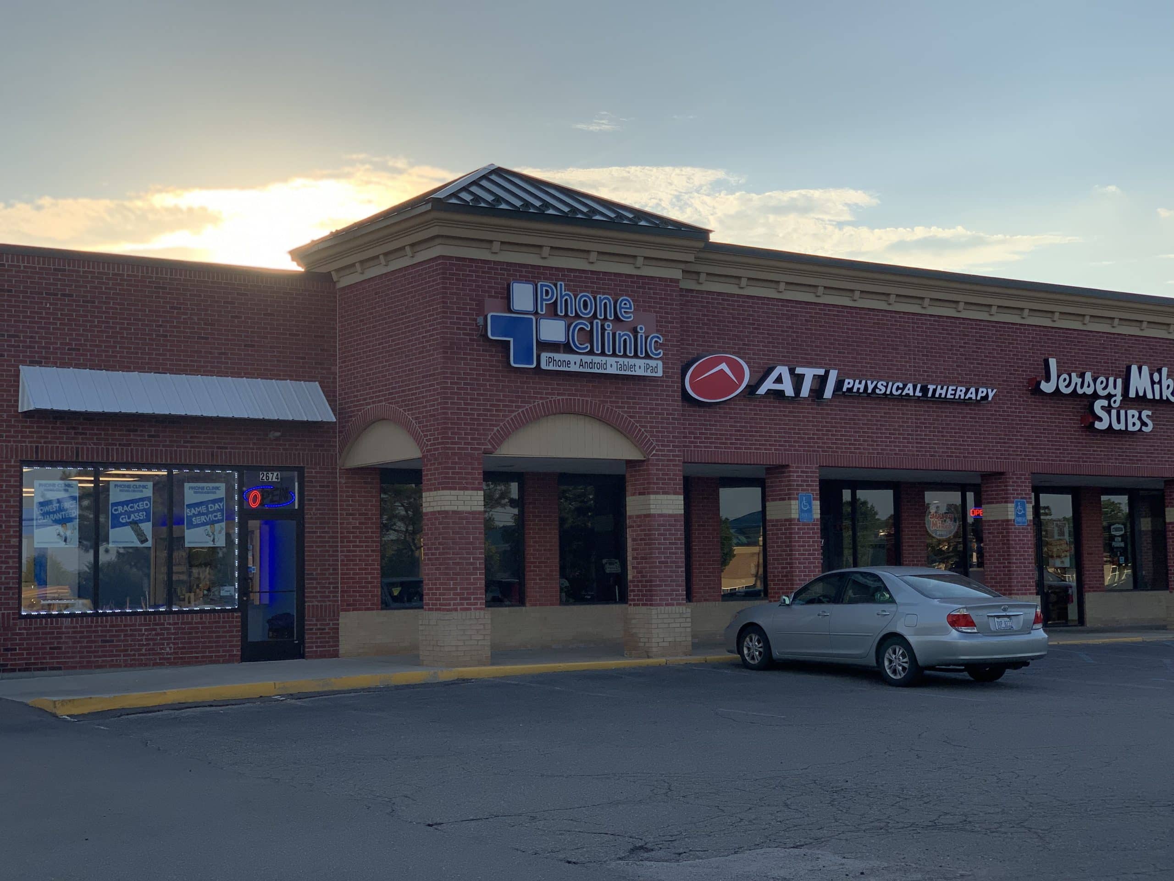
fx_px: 1764
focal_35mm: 52
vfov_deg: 28.0
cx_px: 587
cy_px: 440
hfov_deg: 36.8
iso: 16
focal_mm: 6
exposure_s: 1/1115
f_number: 2.4
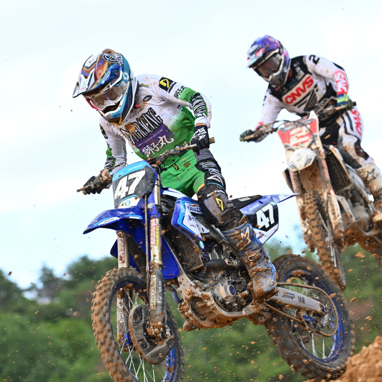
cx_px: 258
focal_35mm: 288
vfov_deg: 6.1
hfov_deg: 6.1
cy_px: 220
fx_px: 3596
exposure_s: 1/800
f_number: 5.6
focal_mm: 185
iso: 500
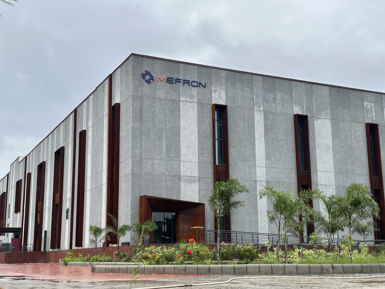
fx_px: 534
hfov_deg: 39.7
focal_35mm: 48
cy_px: 144
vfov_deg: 30.3
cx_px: 192
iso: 100
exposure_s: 1/4367
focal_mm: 6.86
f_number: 1.78
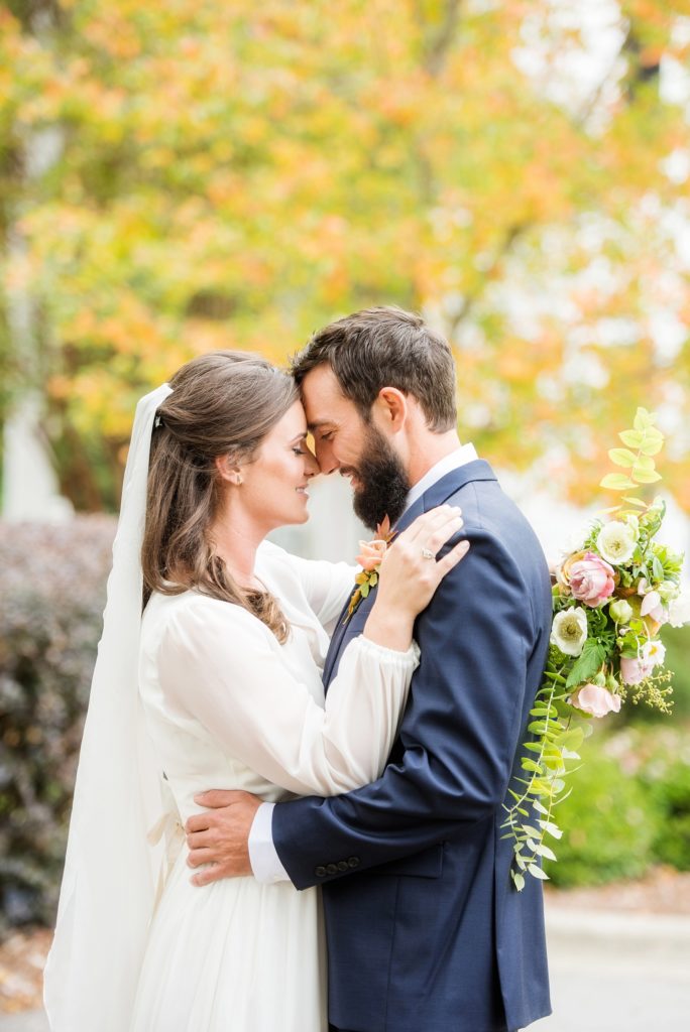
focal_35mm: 110
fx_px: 3158
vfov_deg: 18.6
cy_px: 516
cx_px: 345
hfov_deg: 12.5
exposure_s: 1/200
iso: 250
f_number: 2.8
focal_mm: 110
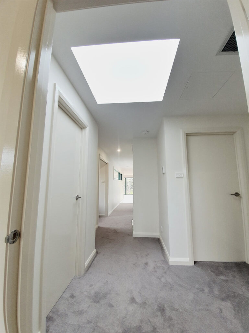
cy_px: 166
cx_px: 124
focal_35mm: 13
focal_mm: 1.8
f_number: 2.2
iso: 50
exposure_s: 1/100
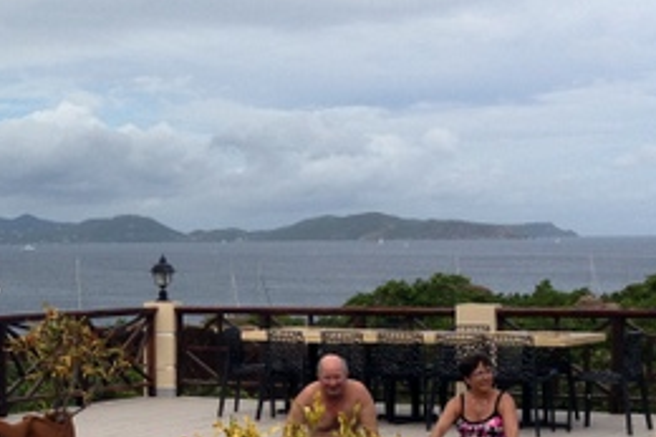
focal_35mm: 98
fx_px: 1785
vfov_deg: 13.9
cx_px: 23
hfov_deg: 20.3
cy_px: 357
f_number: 2.4
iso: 50
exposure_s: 1/1416
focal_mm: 4.28
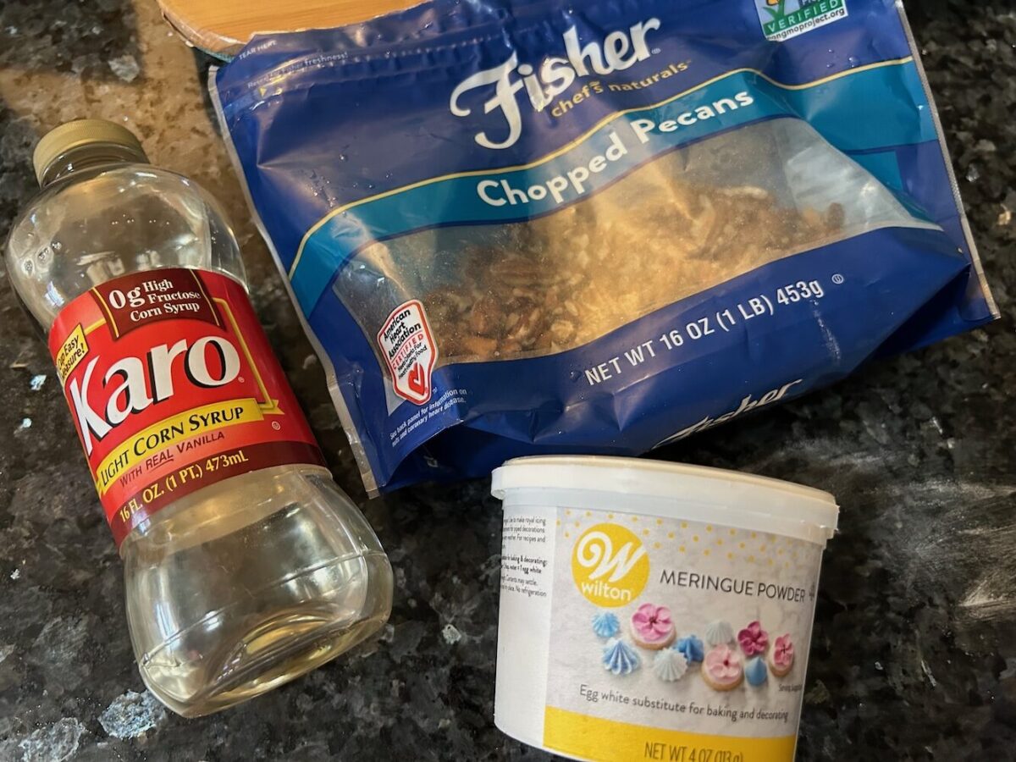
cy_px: 381
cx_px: 508
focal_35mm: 26
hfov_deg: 67.3
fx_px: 763
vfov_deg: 53.1
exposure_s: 1/60
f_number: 1.5
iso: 500
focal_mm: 5.7
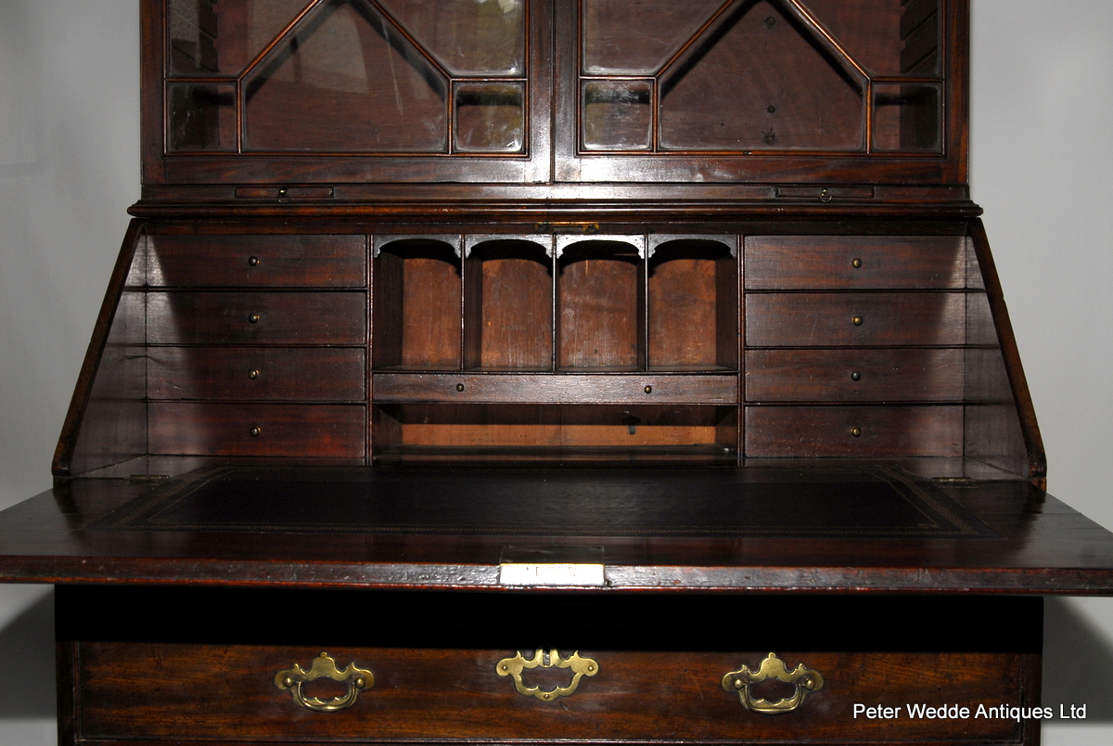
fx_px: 1440
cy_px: 373
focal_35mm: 46
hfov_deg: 42.3
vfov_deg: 29.0
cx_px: 556
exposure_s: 1/80
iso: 200
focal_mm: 31
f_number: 16
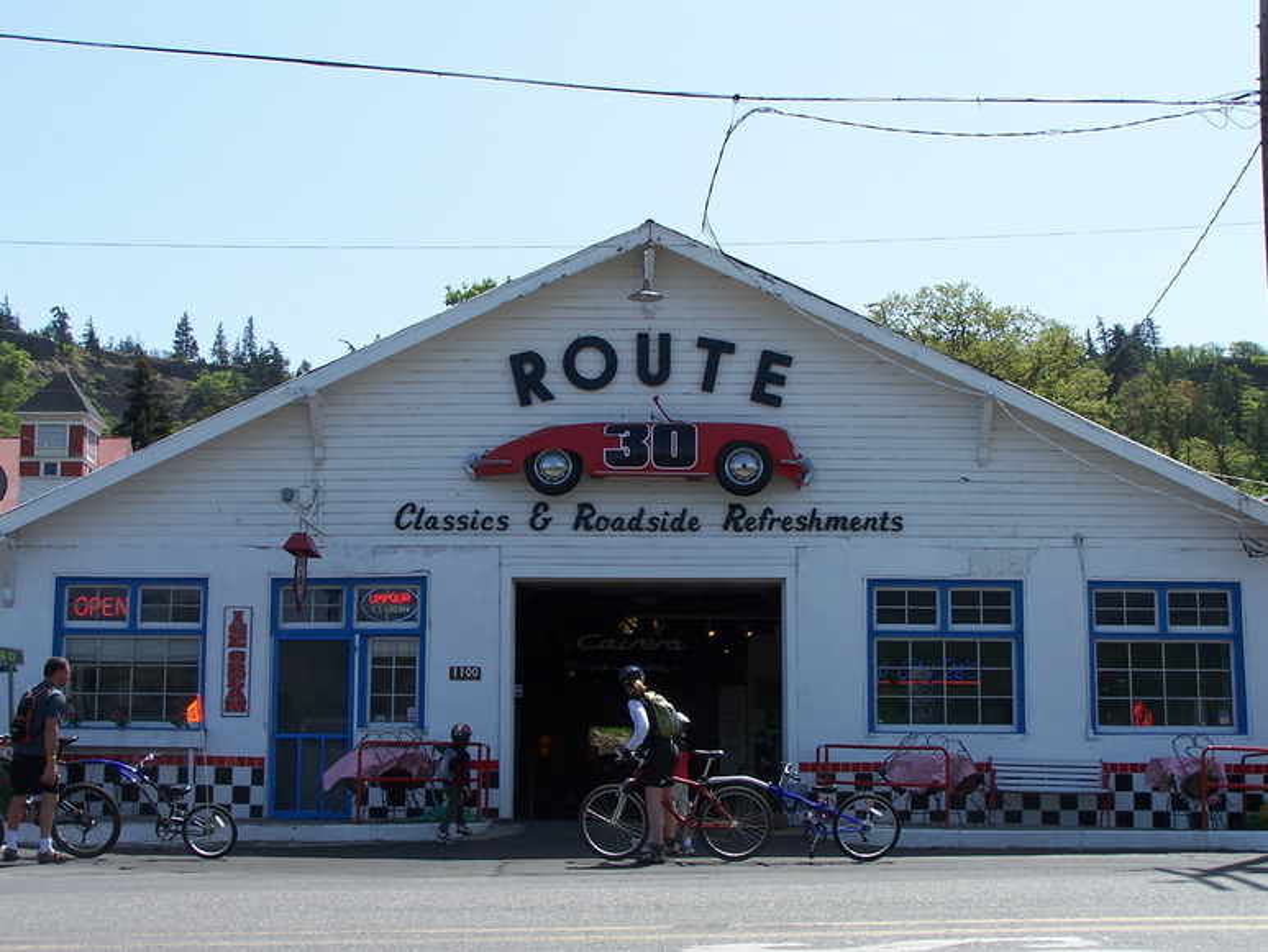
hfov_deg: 34.3
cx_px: 634
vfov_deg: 26.1
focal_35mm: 56
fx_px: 2052
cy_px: 476
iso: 80
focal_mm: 9.3
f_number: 4.5
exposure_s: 1/640
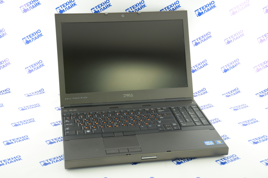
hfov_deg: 33.5
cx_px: 134
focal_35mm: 60
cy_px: 89
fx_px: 446
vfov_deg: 22.5
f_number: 5
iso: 640
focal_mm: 40
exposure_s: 1/80
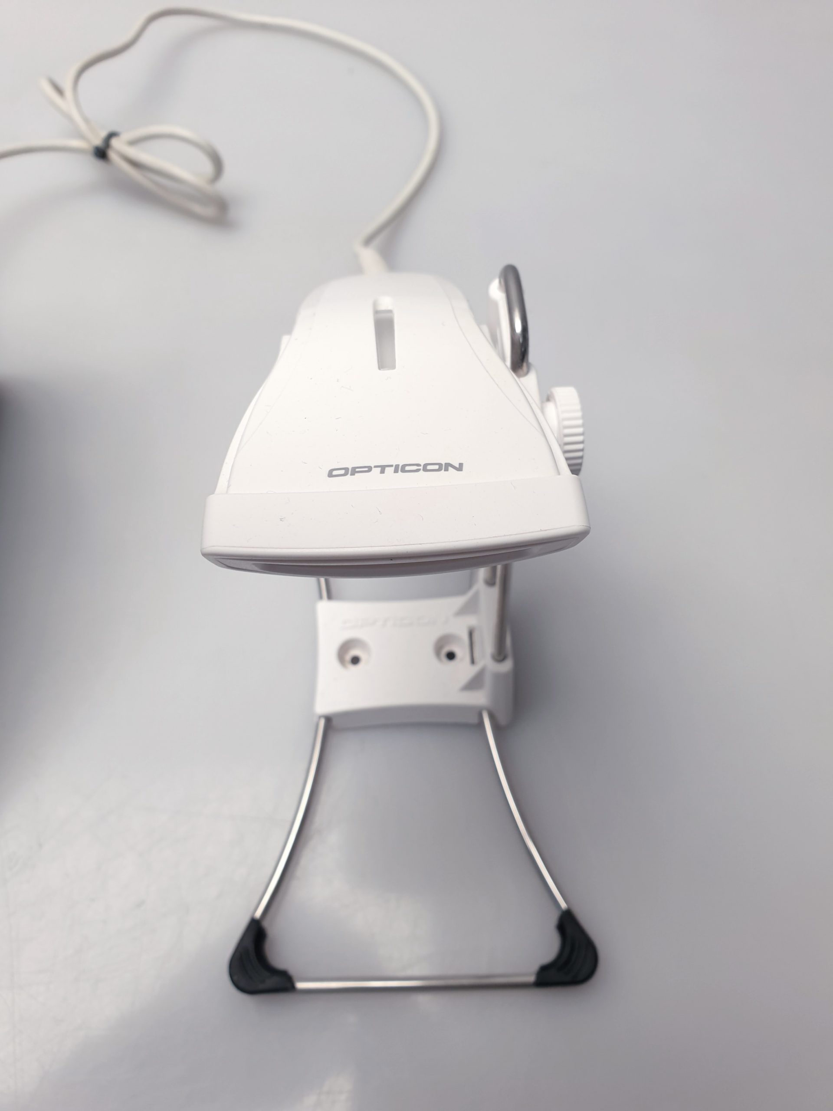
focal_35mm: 26
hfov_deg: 53.1
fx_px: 834
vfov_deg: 67.3
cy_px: 556
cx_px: 416
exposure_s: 1/50
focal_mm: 4.3
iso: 50
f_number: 2.4
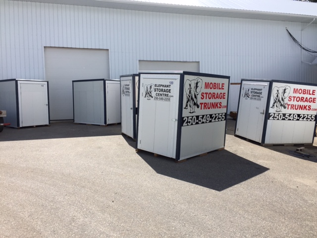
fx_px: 266
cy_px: 119
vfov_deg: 48.2
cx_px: 158
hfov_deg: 61.7
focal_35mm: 29
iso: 32
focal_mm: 4.15
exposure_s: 1/2083
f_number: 2.2
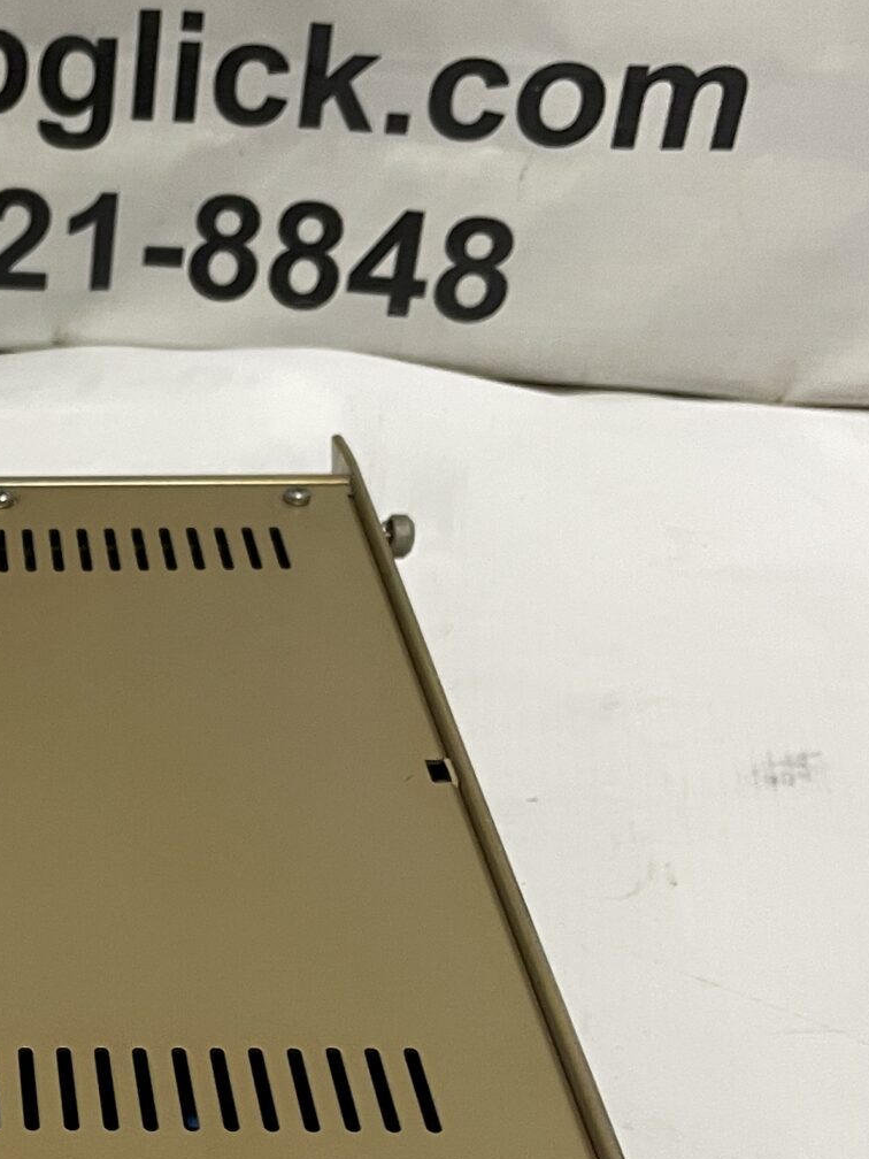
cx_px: -180
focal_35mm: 66
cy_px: 981
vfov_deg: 28.5
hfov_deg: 20.7
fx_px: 2209
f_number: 1.6
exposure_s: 1/60
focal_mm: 4.2
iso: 125
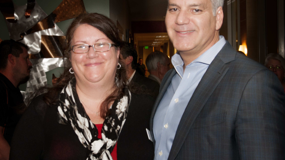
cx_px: 124
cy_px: 63
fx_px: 511
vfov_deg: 17.8
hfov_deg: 31.1
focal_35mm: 68
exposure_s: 1/60
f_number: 7.1
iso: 200
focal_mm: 35
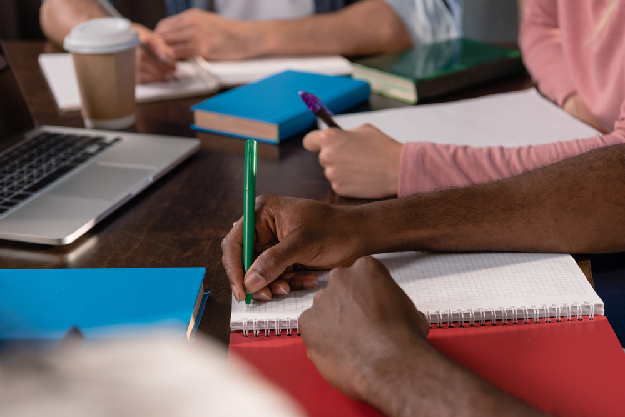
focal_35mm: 70
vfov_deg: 19.5
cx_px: 312
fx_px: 1216
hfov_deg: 28.8
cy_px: 208
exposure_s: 1/80
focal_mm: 70
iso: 400
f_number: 5
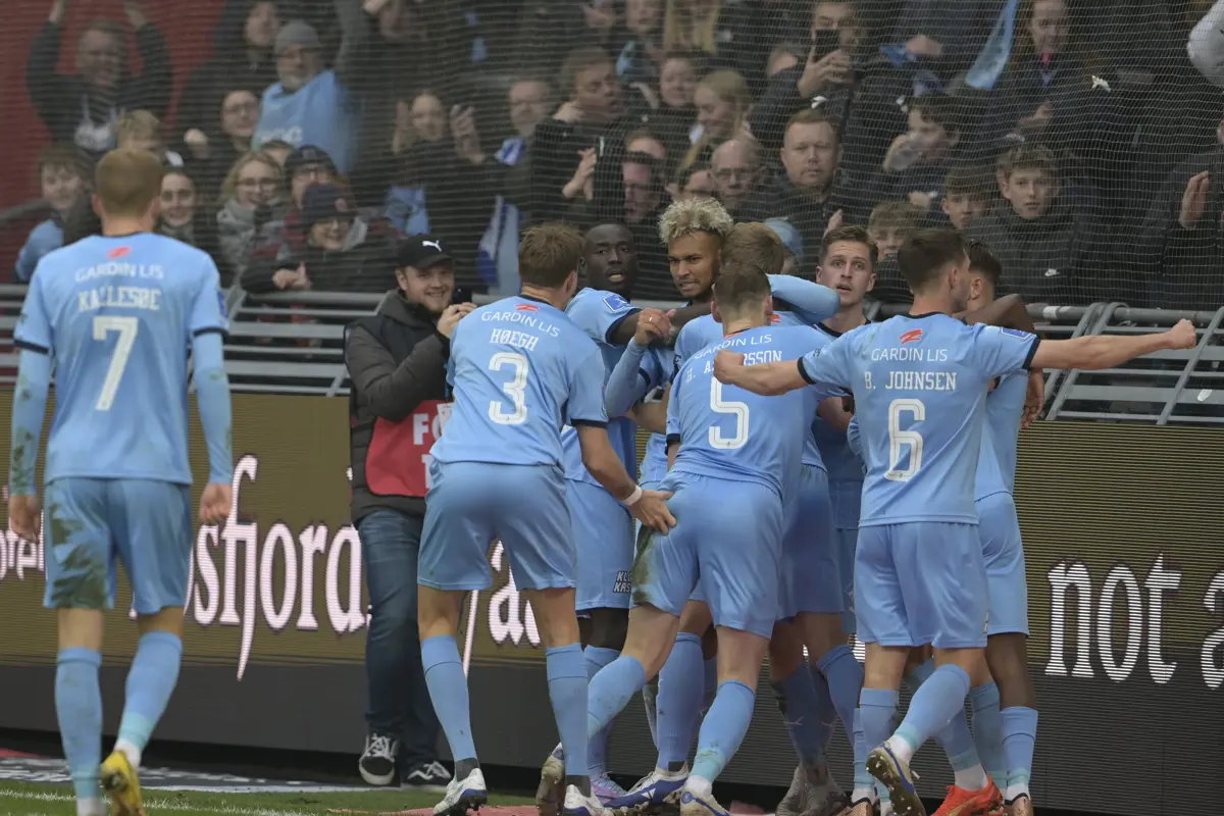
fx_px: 13599
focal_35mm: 400
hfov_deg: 5.2
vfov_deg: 3.4
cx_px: 612
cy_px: 408
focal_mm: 400
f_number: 3.5
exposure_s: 1/1250
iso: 800
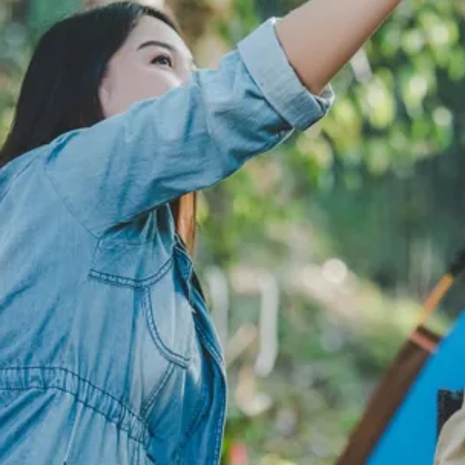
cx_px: 491
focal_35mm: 281
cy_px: 65
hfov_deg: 6.2
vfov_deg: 6.2
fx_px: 4271
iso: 200
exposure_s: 1/100
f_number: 3.2
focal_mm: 98
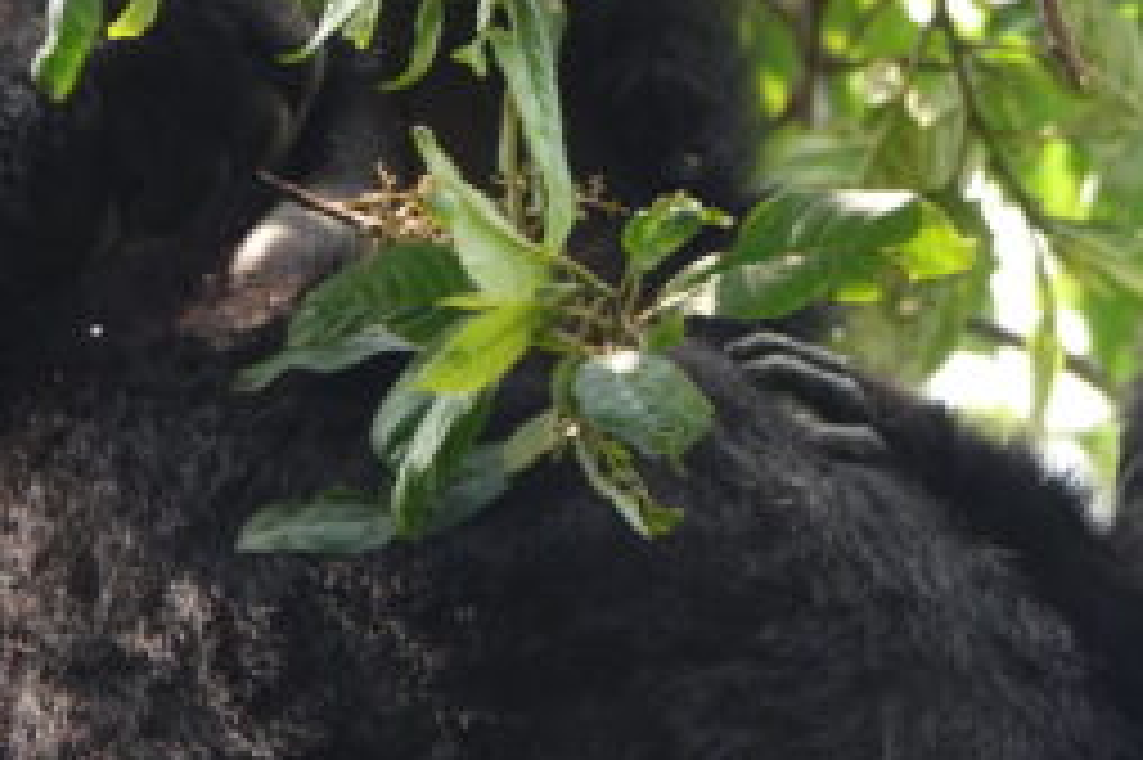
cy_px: 562
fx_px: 44927
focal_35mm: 1416
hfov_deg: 1.5
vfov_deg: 1.0
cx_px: 1314
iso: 250
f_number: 4
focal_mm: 219.82
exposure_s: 1/250
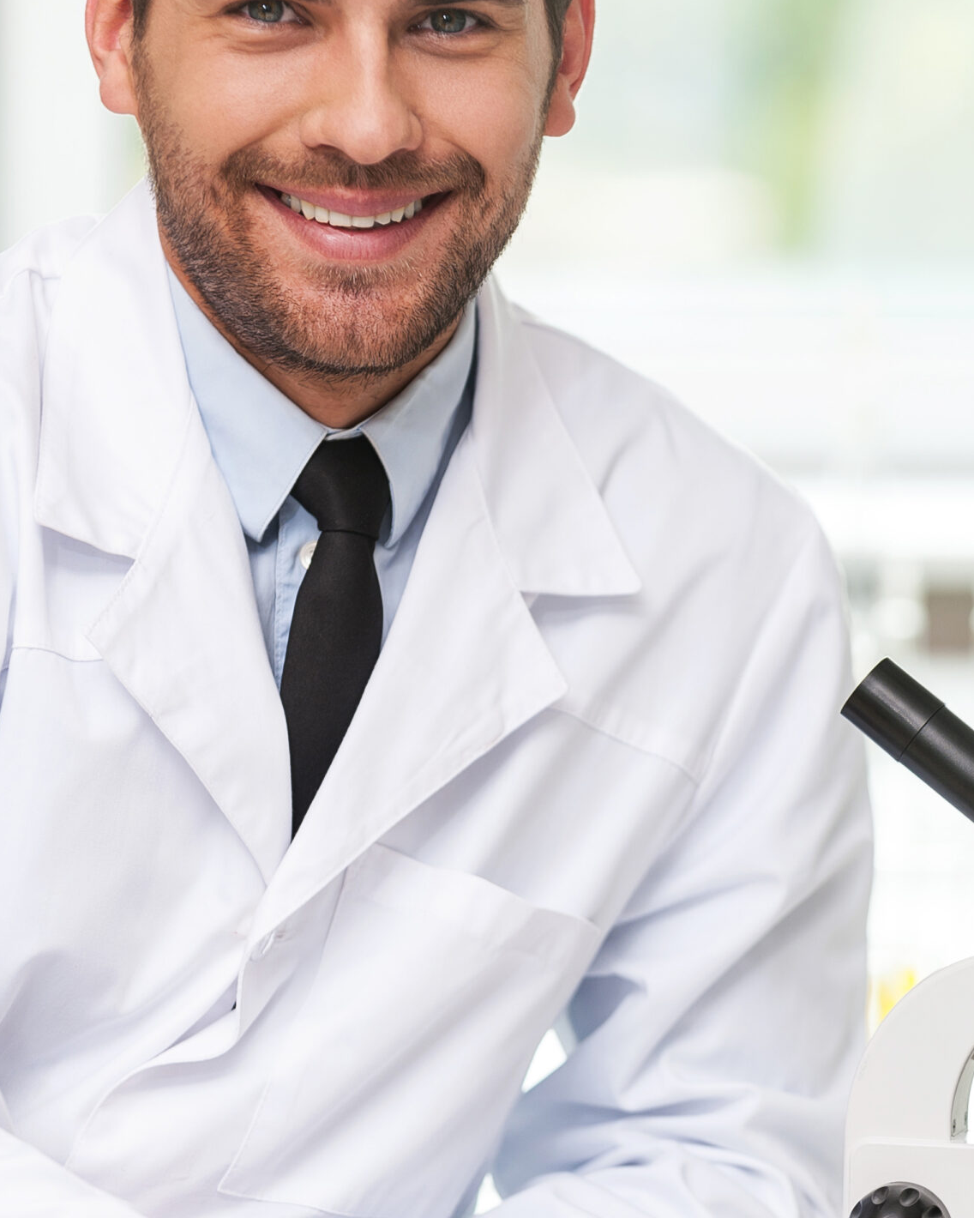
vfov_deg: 10.4
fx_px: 6702
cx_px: 570
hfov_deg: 8.3
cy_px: 662
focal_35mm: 186
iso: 200
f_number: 3.5
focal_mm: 110
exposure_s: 1/125
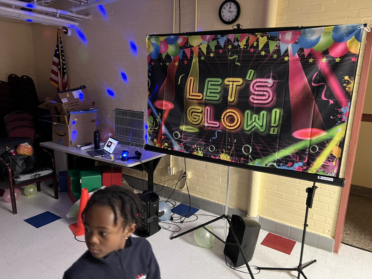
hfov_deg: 67.3
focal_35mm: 26
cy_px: 140
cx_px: 186
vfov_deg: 53.1
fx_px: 279
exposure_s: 1/30
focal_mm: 5.7
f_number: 1.5
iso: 640
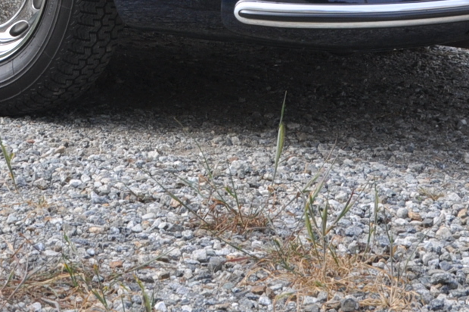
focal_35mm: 130
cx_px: 49
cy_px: -164
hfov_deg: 15.6
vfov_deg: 10.2
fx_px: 1688
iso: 200
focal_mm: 25
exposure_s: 1/125
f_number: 11
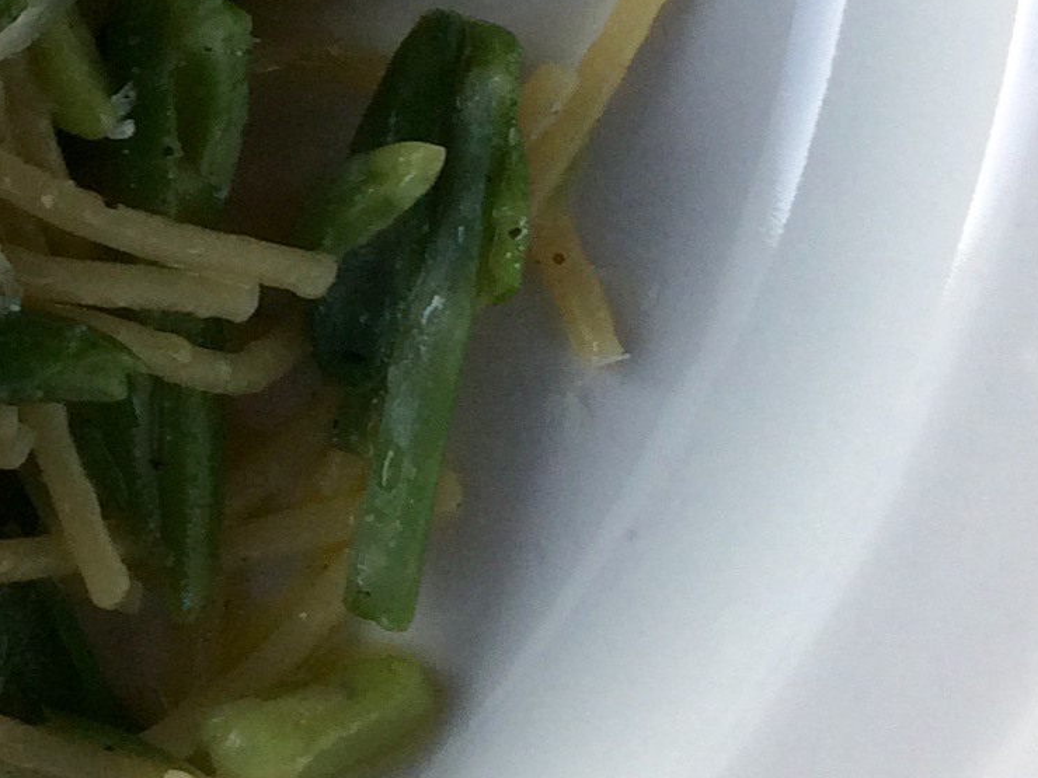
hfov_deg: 14.4
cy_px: 94
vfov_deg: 11.5
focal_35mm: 128
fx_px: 3838
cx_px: -518
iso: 32
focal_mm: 4.15
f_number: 2.2
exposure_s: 1/192
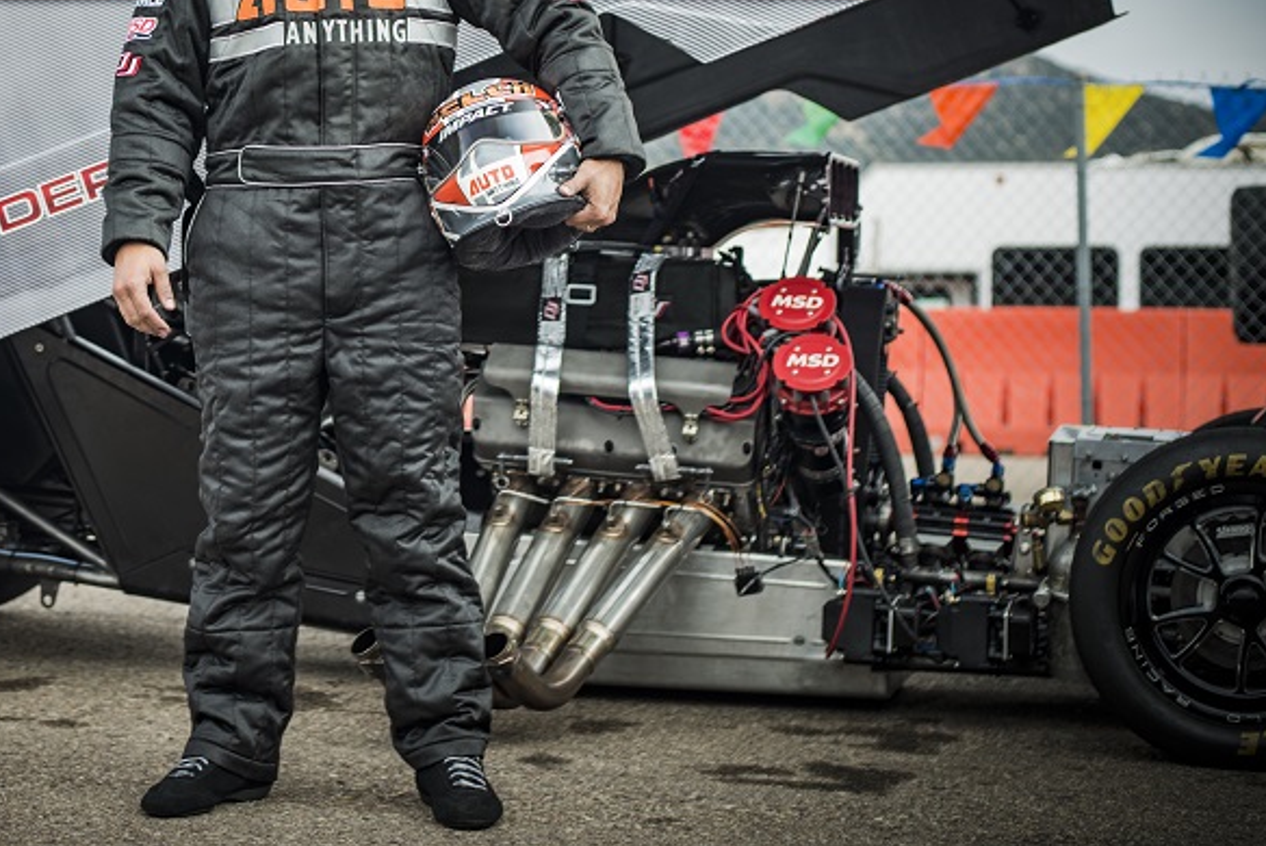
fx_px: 2709
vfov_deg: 17.7
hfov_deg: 26.0
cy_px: 232
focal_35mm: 77
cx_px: 323
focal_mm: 50
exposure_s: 1/125
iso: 100
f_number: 3.2
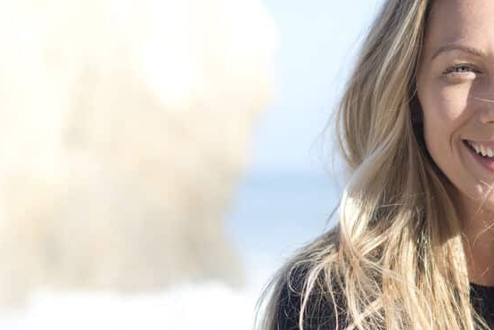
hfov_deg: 11.1
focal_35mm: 184
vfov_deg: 7.5
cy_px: 214
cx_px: 467
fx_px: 2526
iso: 500
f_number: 4
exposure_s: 1/2500
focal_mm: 85
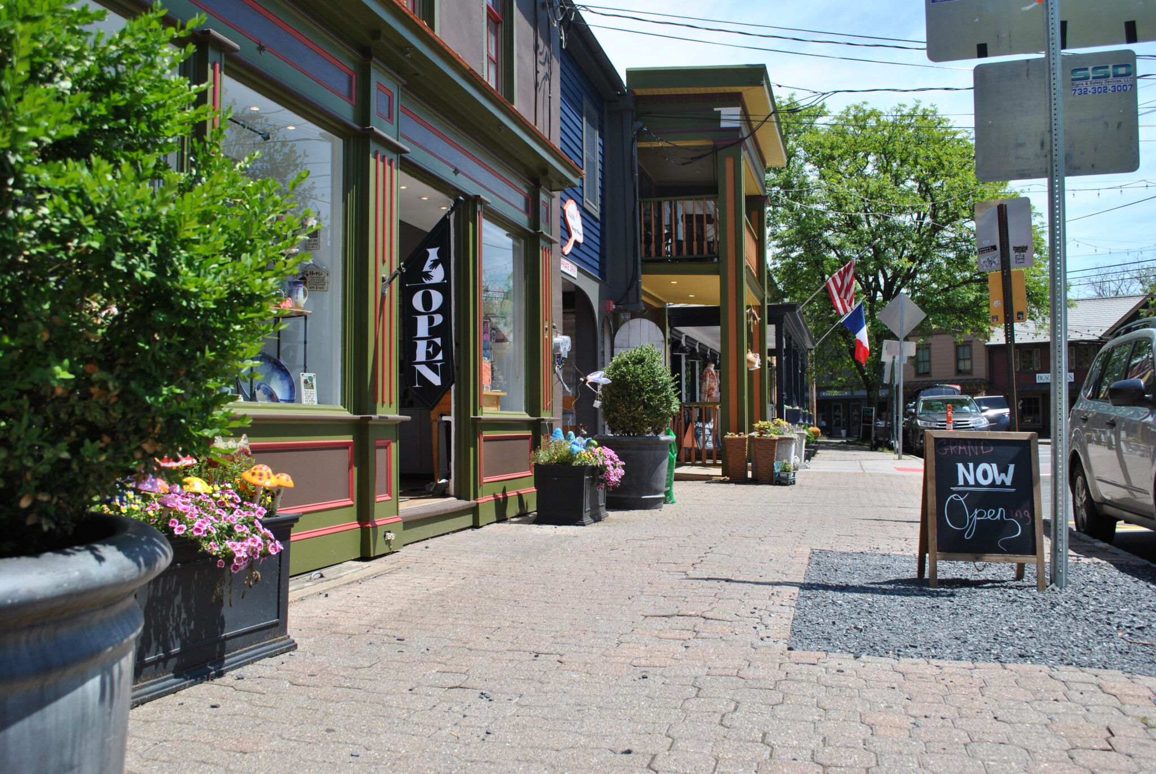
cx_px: 578
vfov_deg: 40.1
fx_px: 1061
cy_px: 387
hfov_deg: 57.2
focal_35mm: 33
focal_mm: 22
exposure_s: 1/250
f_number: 8
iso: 100
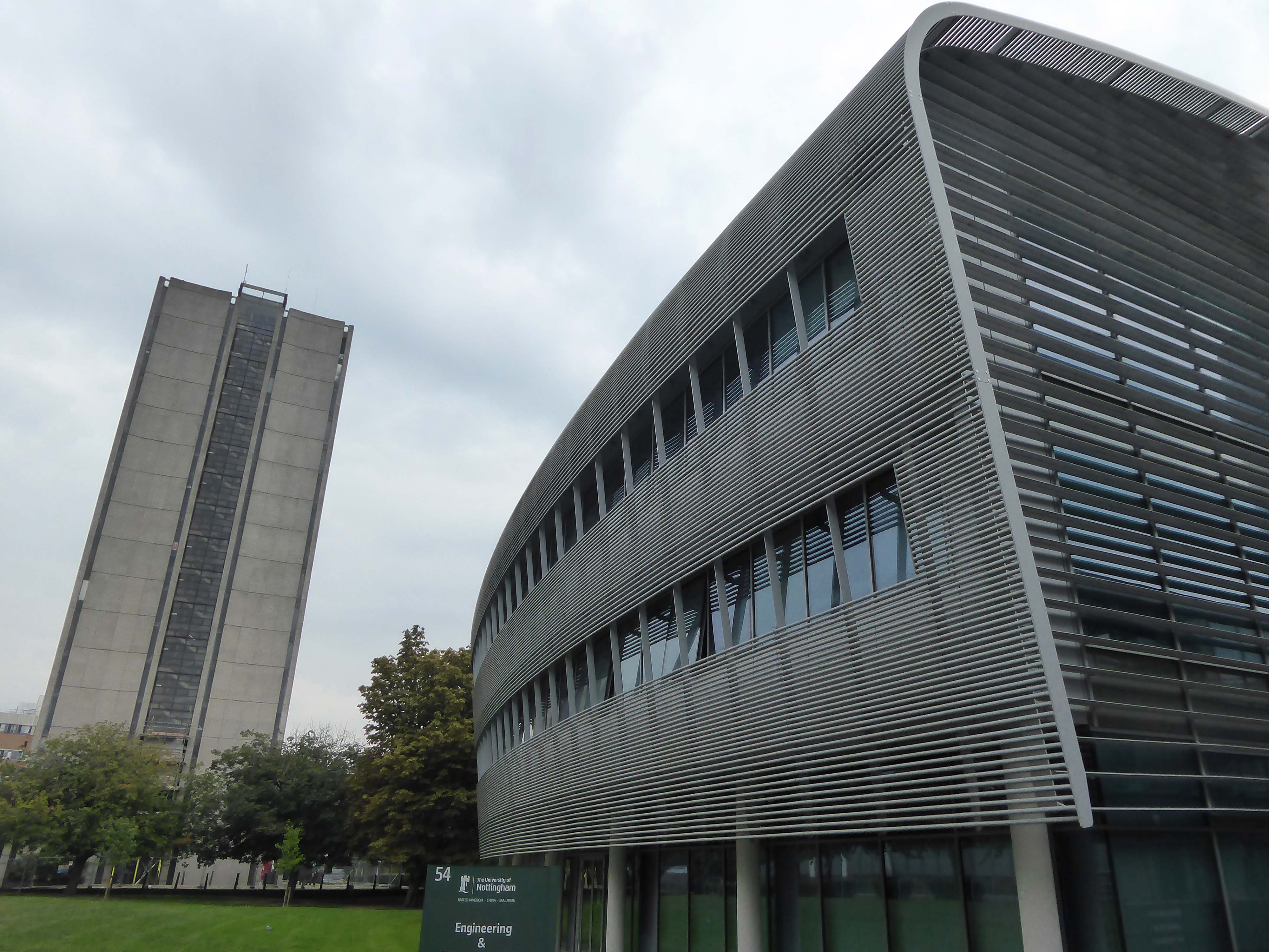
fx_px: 916
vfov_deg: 54.9
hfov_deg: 69.4
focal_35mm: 25
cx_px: 634
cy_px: 476
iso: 160
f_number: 3.5
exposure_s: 1/640
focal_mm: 4.3
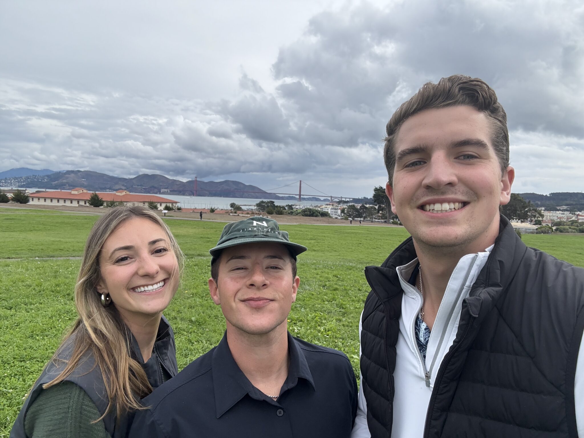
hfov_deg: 73.9
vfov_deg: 58.9
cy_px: 219
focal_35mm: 23
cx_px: 292
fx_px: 388
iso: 40
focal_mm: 2.69
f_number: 1.9
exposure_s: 1/900
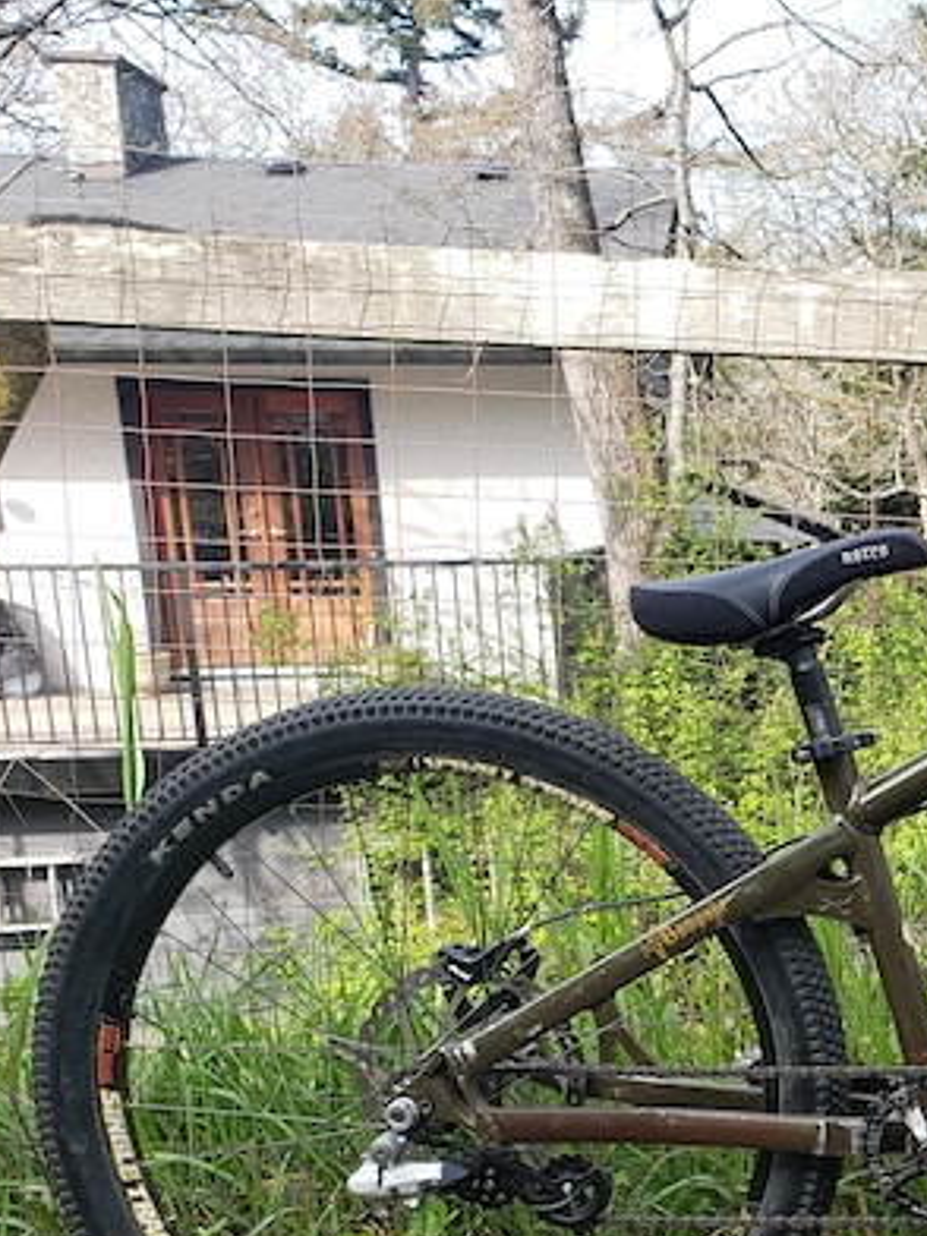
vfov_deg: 35.4
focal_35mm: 53
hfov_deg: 24.0
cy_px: 914
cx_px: 1220
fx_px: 1892
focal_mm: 4.3
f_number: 2.4
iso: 50
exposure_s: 1/267
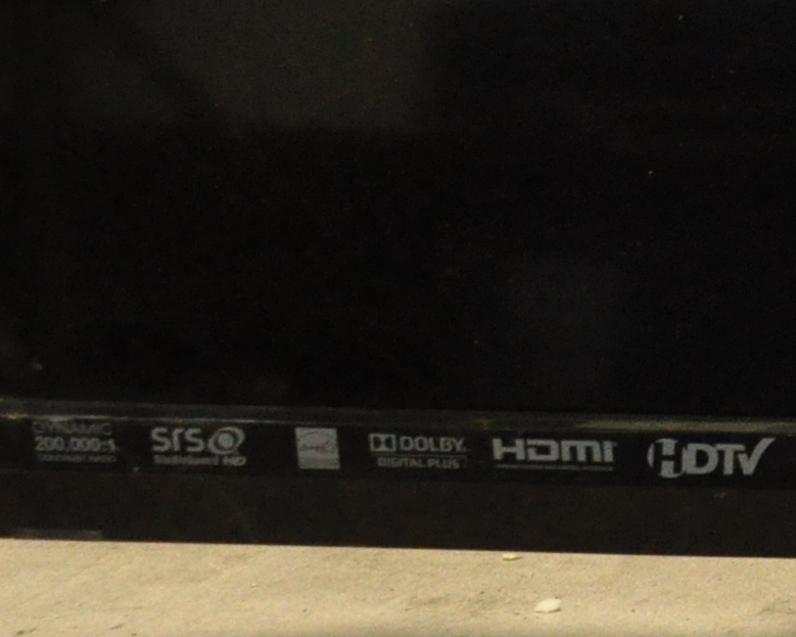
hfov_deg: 9.1
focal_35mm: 194
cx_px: 1819
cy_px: -451
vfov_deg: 7.8
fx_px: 4560
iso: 2000
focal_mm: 25
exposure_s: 1/30
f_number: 7.1
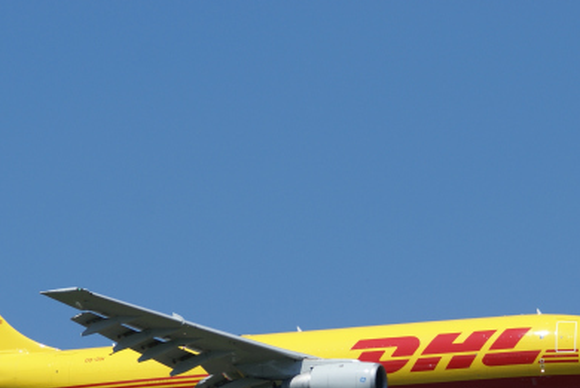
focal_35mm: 389
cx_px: 283
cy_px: 351
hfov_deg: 5.3
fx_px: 6274
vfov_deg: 3.5
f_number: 7.1
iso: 100
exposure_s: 1/640
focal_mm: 135
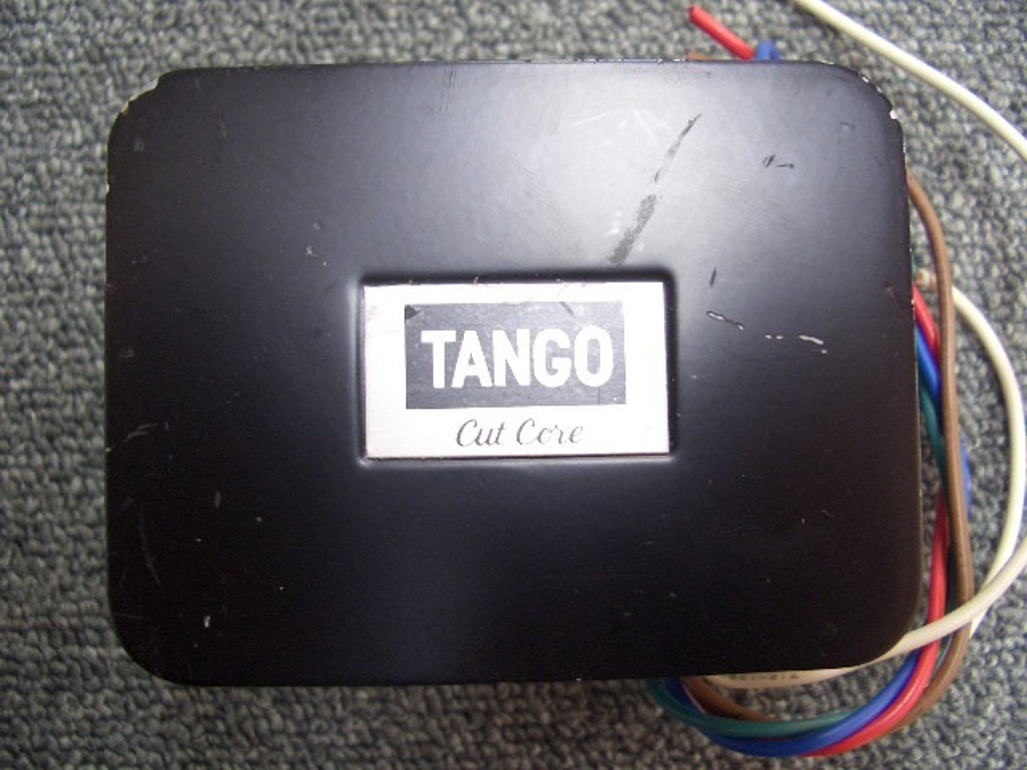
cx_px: 514
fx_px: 1038
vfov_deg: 40.7
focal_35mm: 35
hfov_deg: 52.6
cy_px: 385
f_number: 2.6
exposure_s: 1/13
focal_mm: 5.8
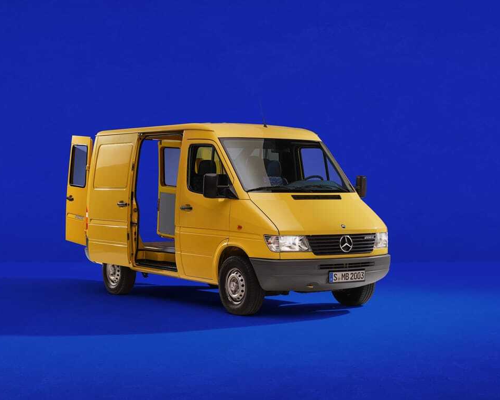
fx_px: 666
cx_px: 237
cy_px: 201
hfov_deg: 41.1
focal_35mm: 45
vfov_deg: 33.4
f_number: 9
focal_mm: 54.1
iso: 160
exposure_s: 1/4
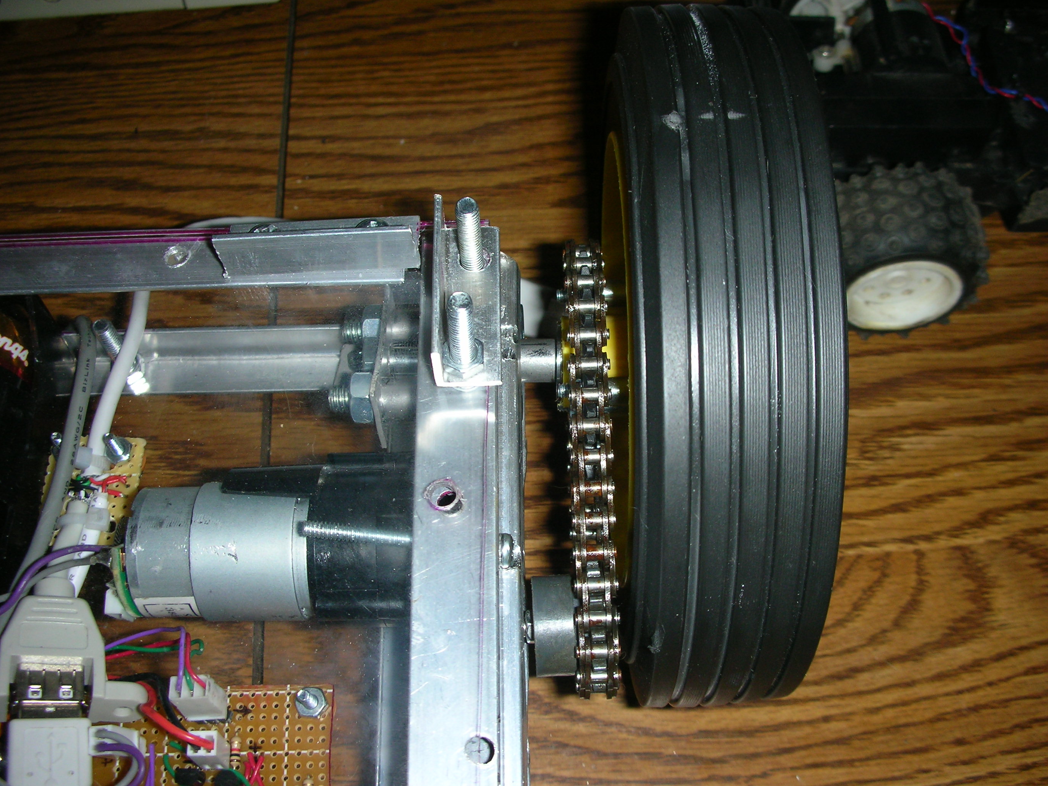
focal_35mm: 36
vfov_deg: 39.6
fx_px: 1090
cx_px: 538
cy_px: 402
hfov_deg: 51.4
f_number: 8.5
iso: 50
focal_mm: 5.8
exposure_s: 1/60.1
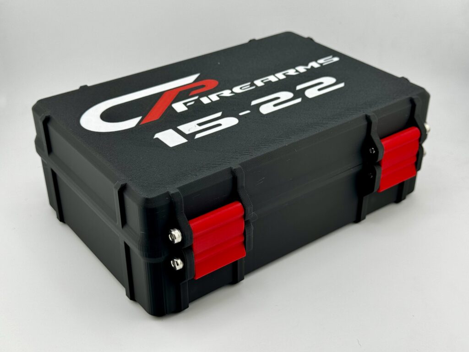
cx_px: 234
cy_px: 176
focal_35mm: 48
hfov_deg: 39.7
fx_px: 650
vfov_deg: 30.3
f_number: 1.78
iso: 64
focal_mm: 6.76
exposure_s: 1/1312
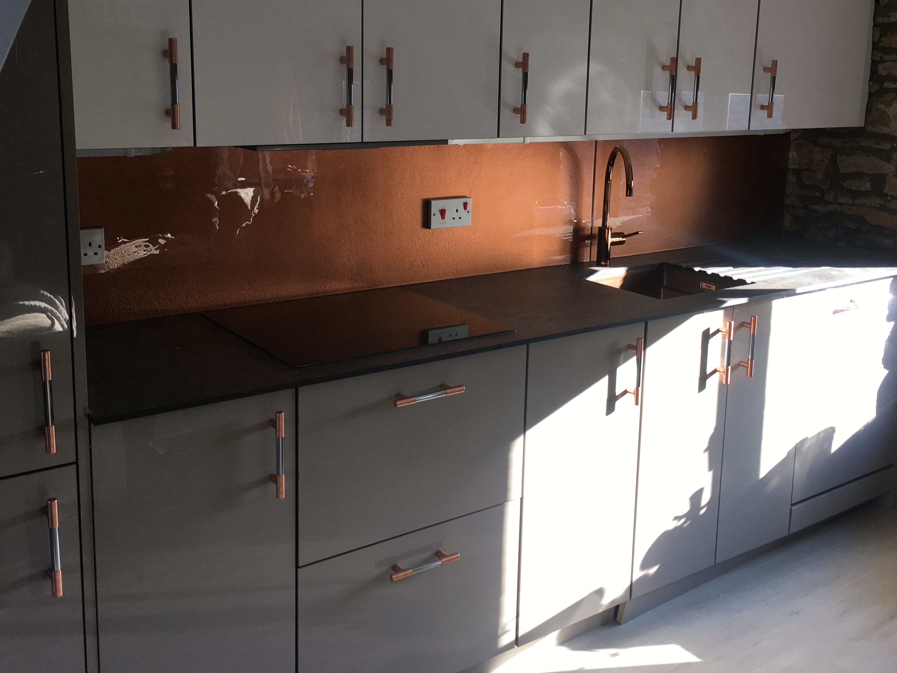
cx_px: 468
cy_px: 256
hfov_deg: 50.1
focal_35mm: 37
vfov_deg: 38.4
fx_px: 959
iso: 32
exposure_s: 1/50
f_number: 2.2
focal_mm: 4.15
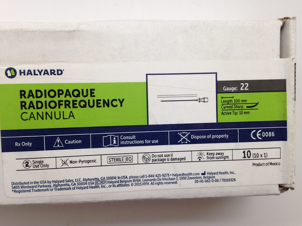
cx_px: 151
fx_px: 288
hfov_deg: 55.4
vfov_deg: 42.9
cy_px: 113
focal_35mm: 33
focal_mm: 4.12
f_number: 2.4
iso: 64
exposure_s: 1/60
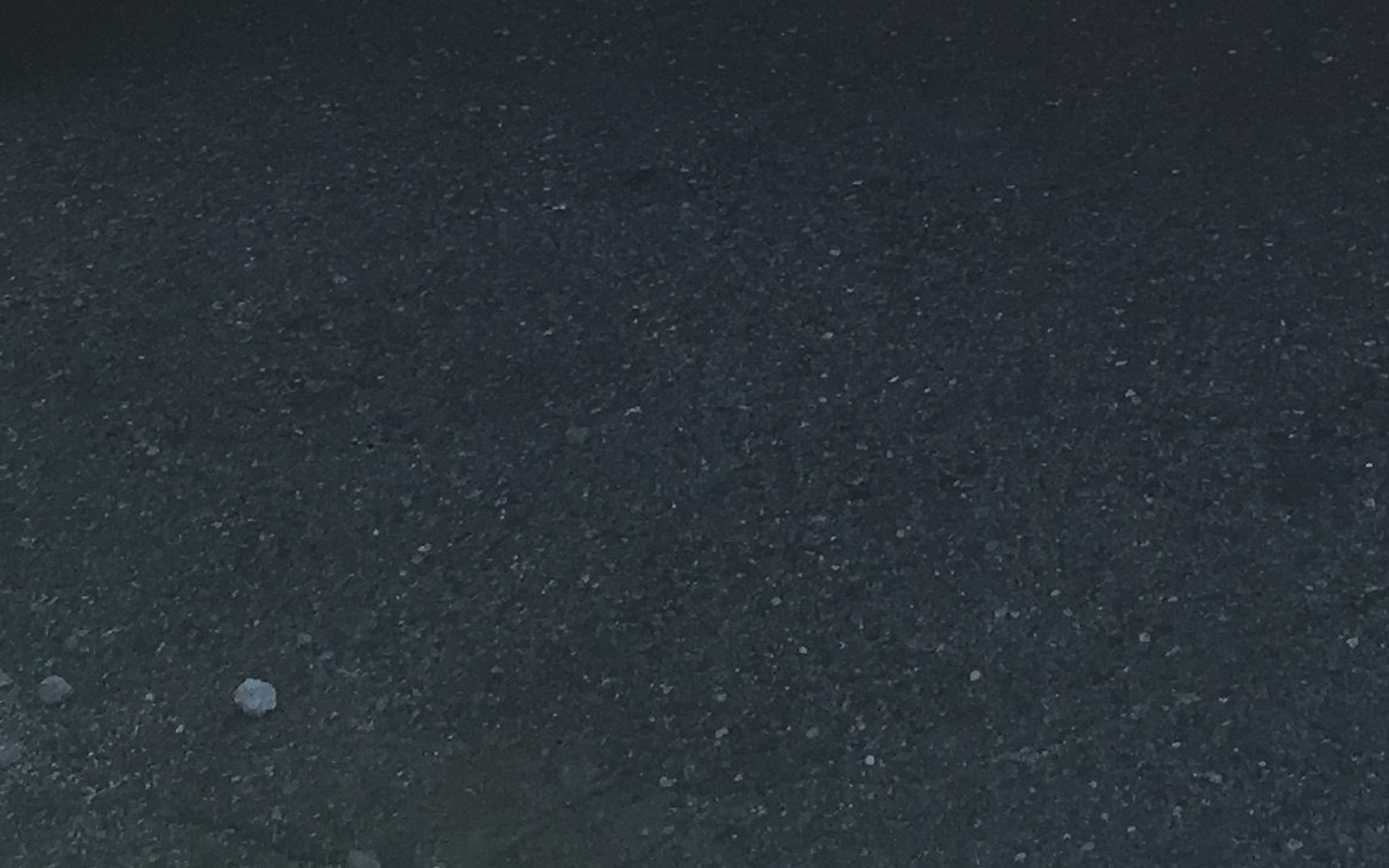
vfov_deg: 11.1
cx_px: 1379
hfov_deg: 19.1
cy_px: -901
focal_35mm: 106
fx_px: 4013
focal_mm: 4.15
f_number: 2.2
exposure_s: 1/1099
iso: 25
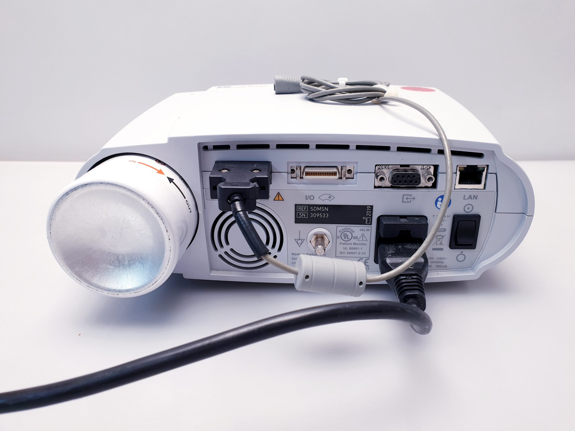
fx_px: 432
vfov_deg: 53.1
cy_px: 216
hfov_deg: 67.3
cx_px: 288
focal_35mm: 26
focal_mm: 4.3
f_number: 2.4
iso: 64
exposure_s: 1/50
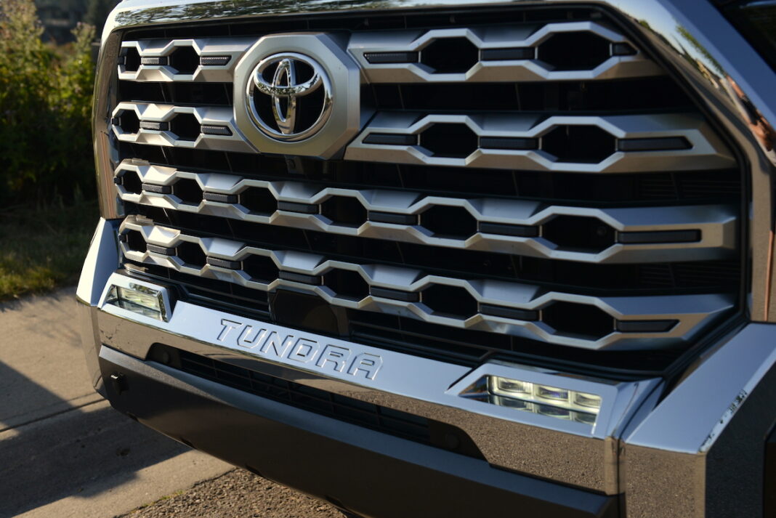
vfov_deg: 28.1
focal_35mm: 48
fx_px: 1035
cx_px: 388
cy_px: 259
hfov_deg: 41.1
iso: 800
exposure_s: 1/1250
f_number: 5.6
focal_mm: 48
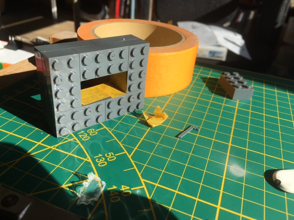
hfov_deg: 61.7
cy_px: 110
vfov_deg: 48.2
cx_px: 147
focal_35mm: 29
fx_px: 246
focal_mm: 4.15
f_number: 2.2
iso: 25
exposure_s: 1/1261
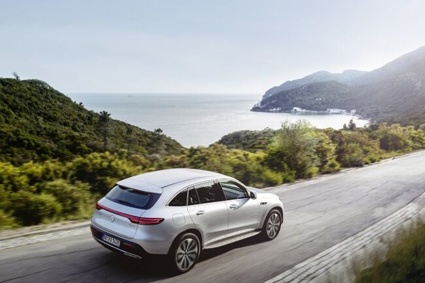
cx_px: 188
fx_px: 389
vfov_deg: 39.8
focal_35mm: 33
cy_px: 163
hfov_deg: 57.1
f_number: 4
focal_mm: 28
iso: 100
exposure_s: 1/640
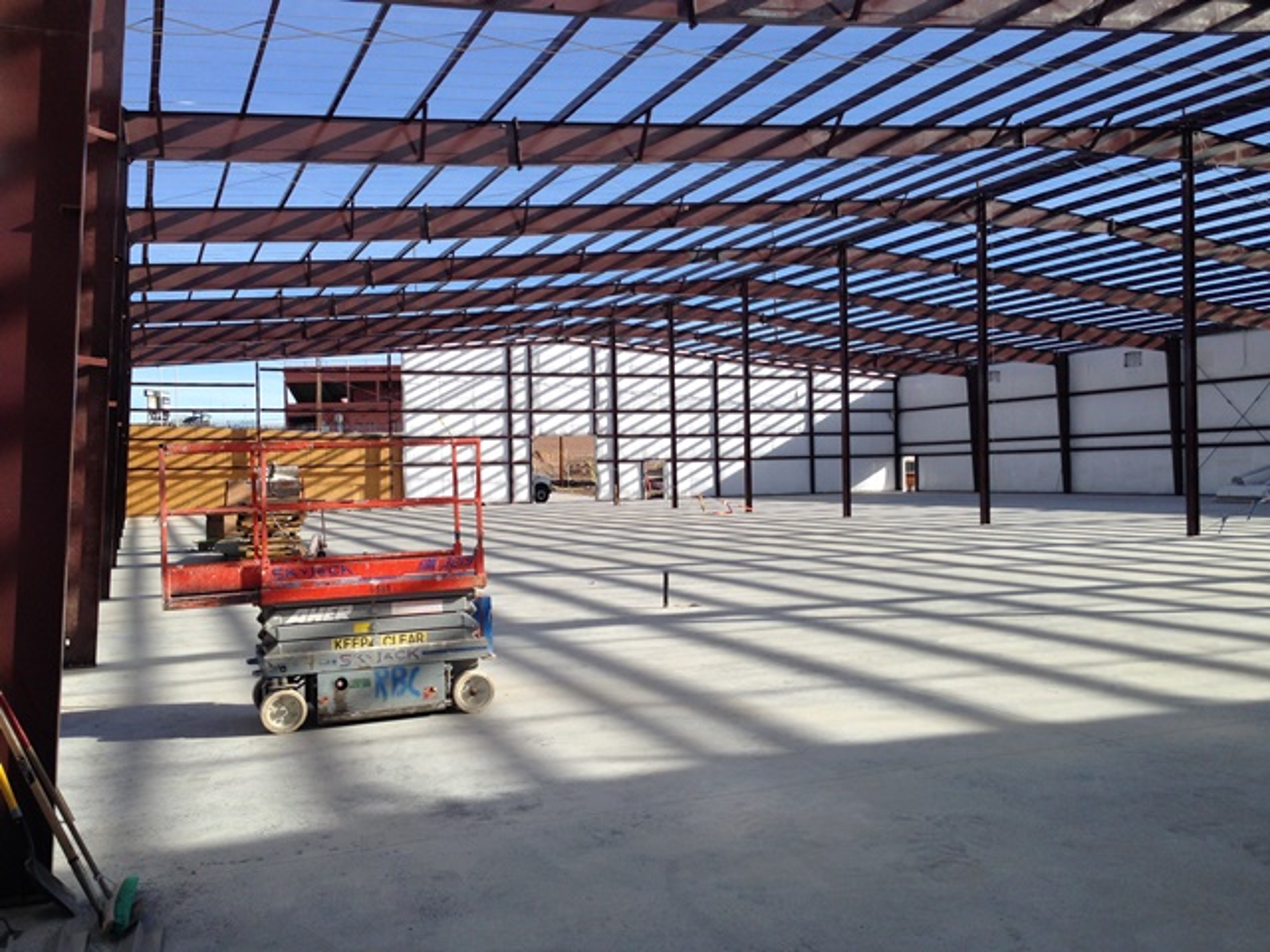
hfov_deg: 55.4
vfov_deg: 42.9
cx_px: 635
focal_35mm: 33
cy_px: 476
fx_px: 1211
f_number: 2.4
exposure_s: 1/1391
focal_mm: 4.12
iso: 50
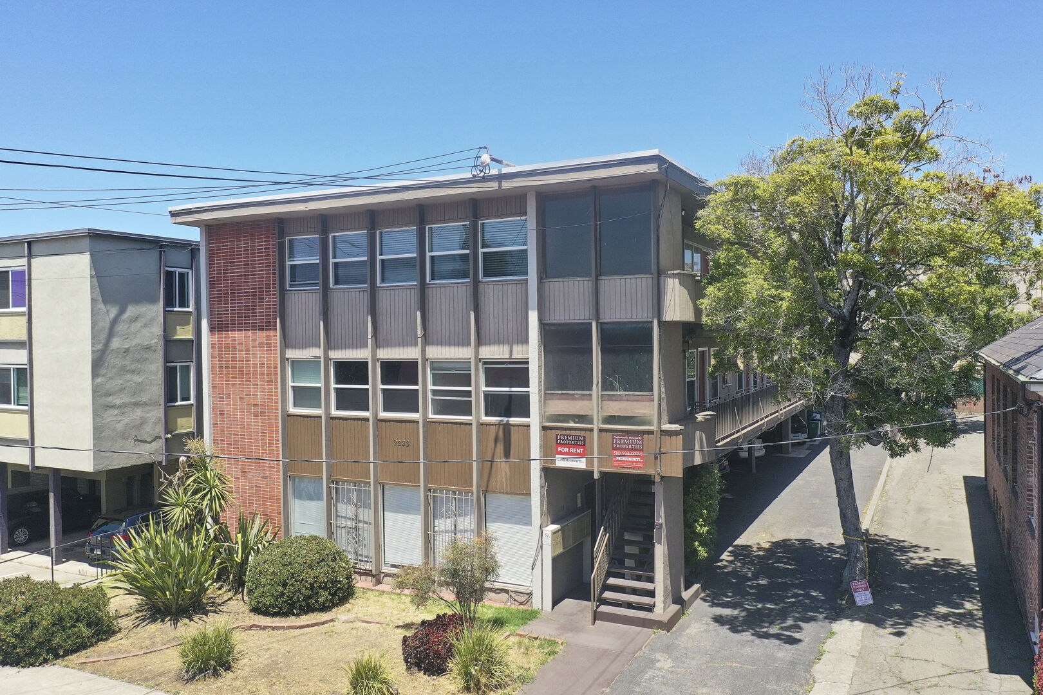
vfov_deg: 46.4
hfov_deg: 65.5
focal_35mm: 28
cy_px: 348
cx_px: 522
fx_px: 811
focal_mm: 10.26
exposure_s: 1/80
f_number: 4
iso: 100
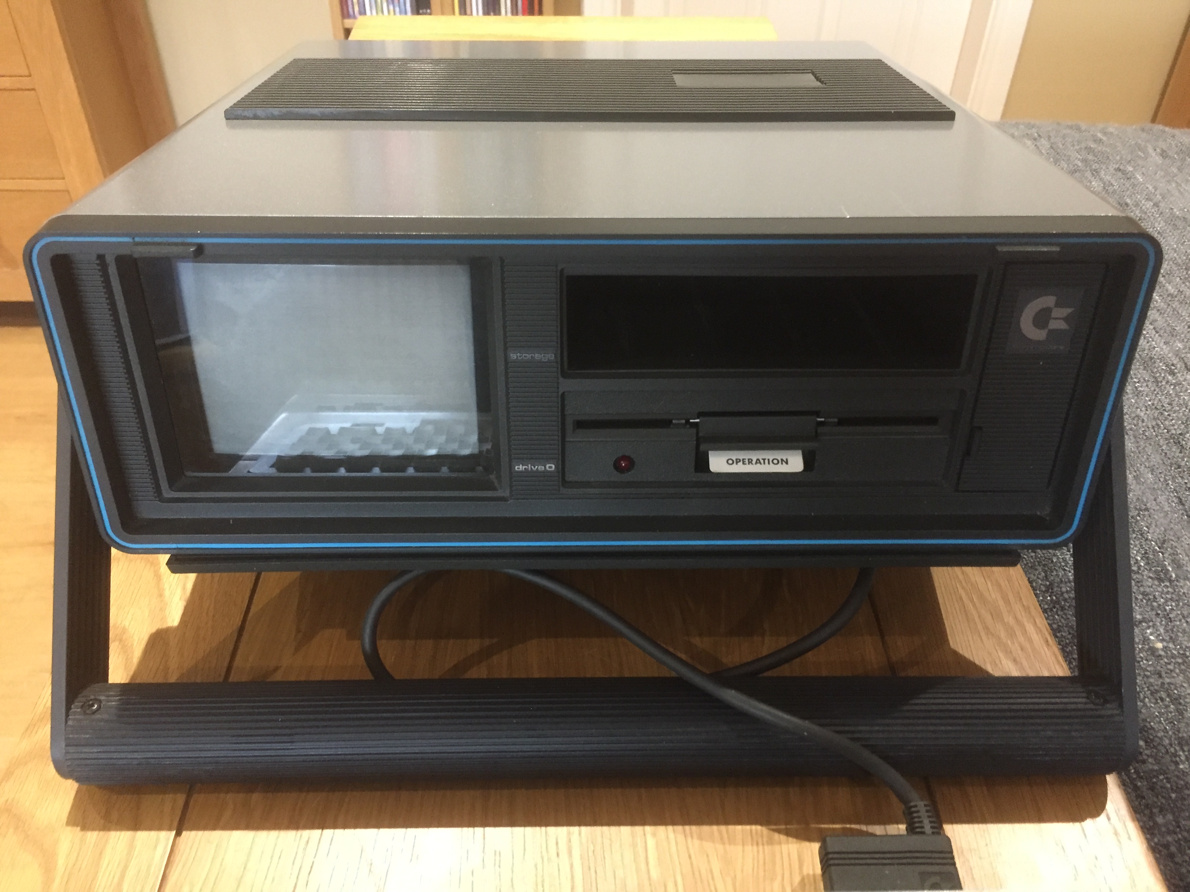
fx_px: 997
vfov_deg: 48.2
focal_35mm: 29
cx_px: 595
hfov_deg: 61.7
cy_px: 446
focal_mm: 4.15
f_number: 2.2
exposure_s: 1/17
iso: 250
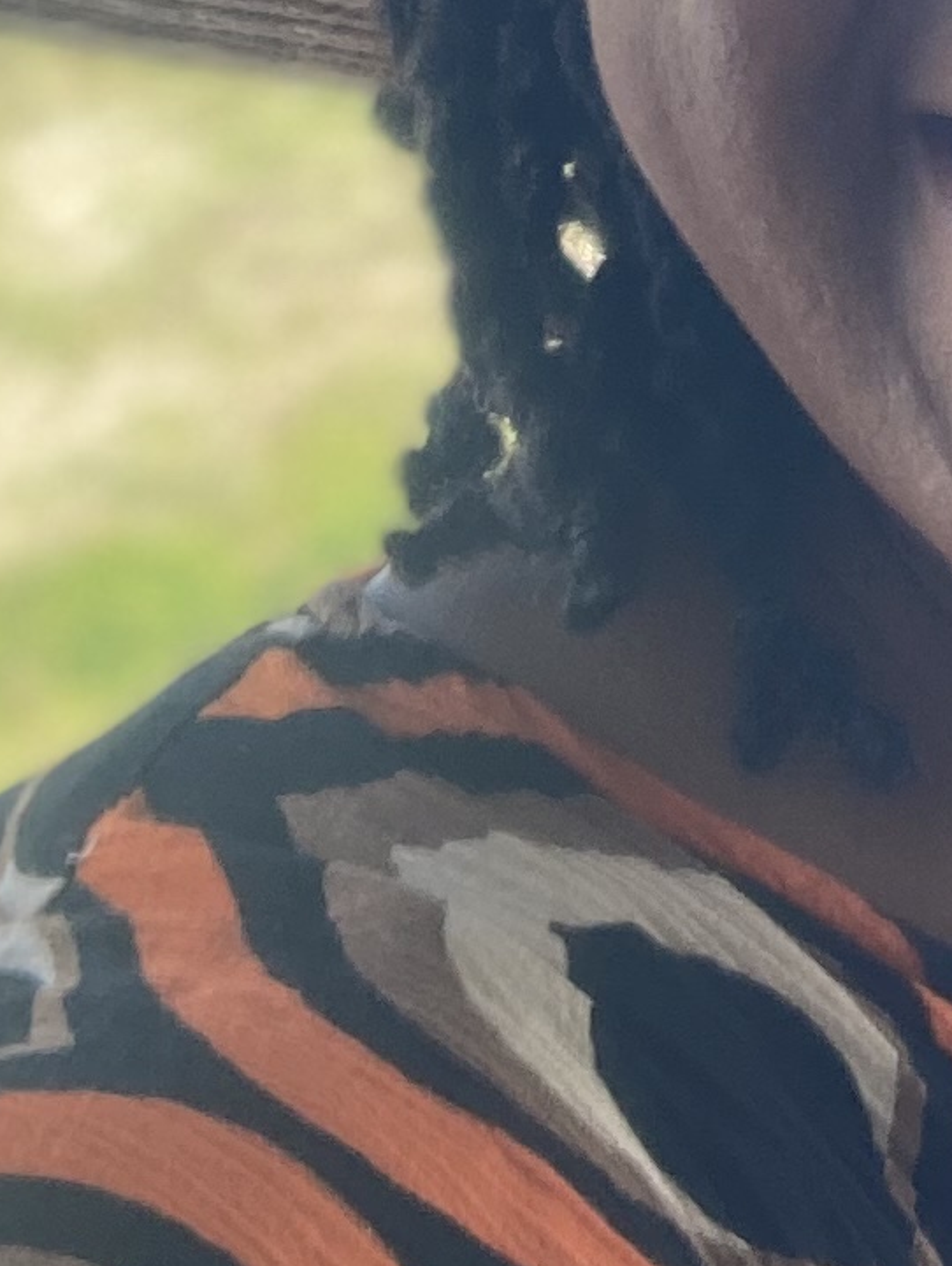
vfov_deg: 13.7
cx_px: 1323
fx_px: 5016
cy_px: -499
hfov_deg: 10.5
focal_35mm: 137
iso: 20
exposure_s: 1/121
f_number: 2.2
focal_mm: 2.87
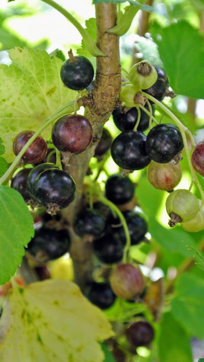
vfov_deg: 24.7
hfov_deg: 14.1
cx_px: 86
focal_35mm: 86
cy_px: 180
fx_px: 827
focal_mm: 30
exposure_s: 1/125
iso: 280
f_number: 5.6
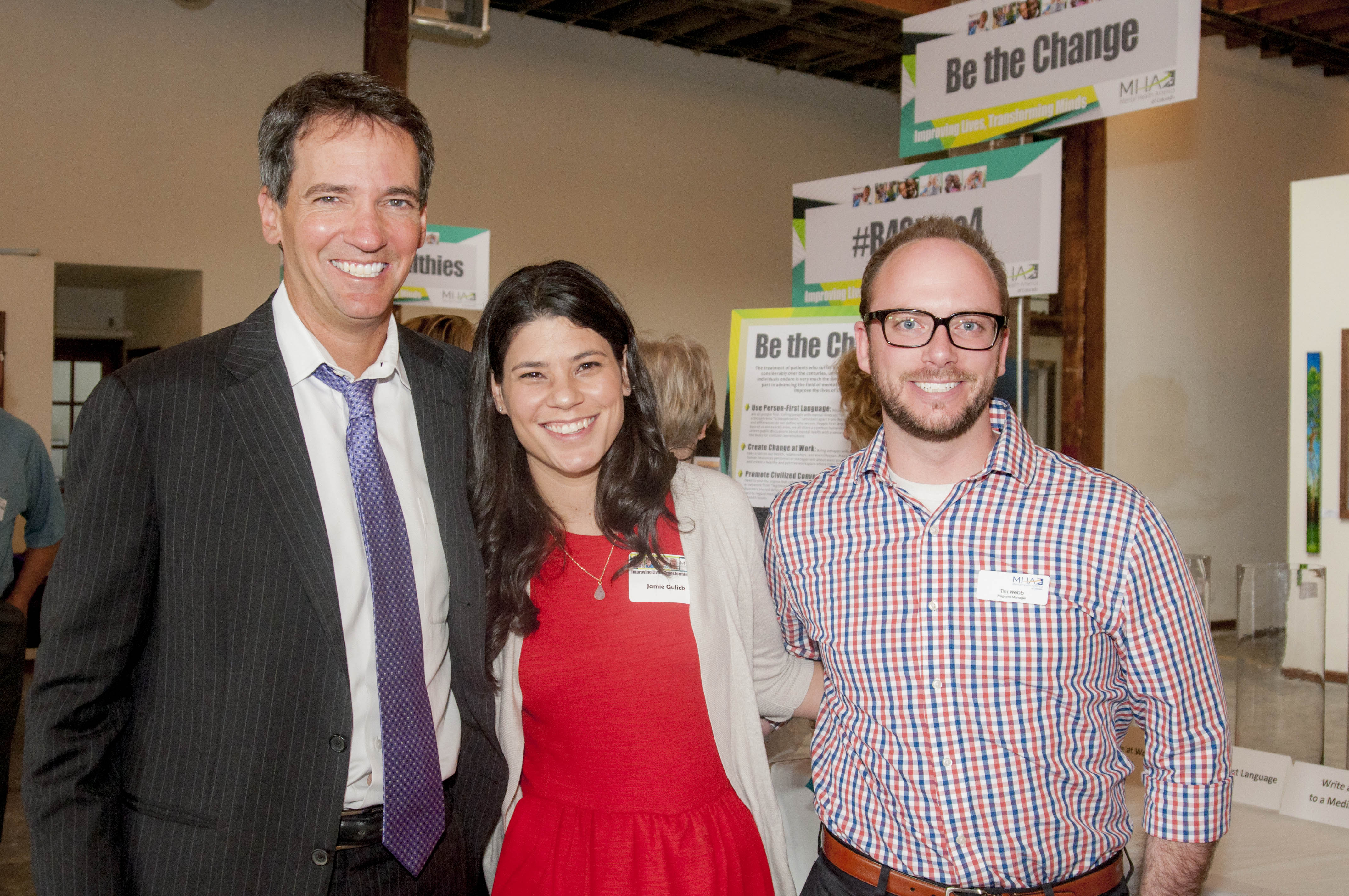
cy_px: 448
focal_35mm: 46
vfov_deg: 28.9
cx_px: 674
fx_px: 1740
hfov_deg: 42.4
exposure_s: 1/160
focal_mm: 31
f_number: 5.6
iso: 400
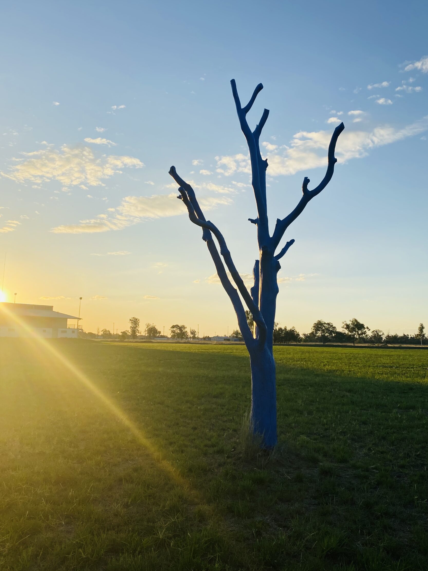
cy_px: 276
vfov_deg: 60.0
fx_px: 495
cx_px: 214
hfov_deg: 46.8
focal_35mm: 30
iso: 32
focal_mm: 4.25
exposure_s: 1/2890
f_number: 1.8
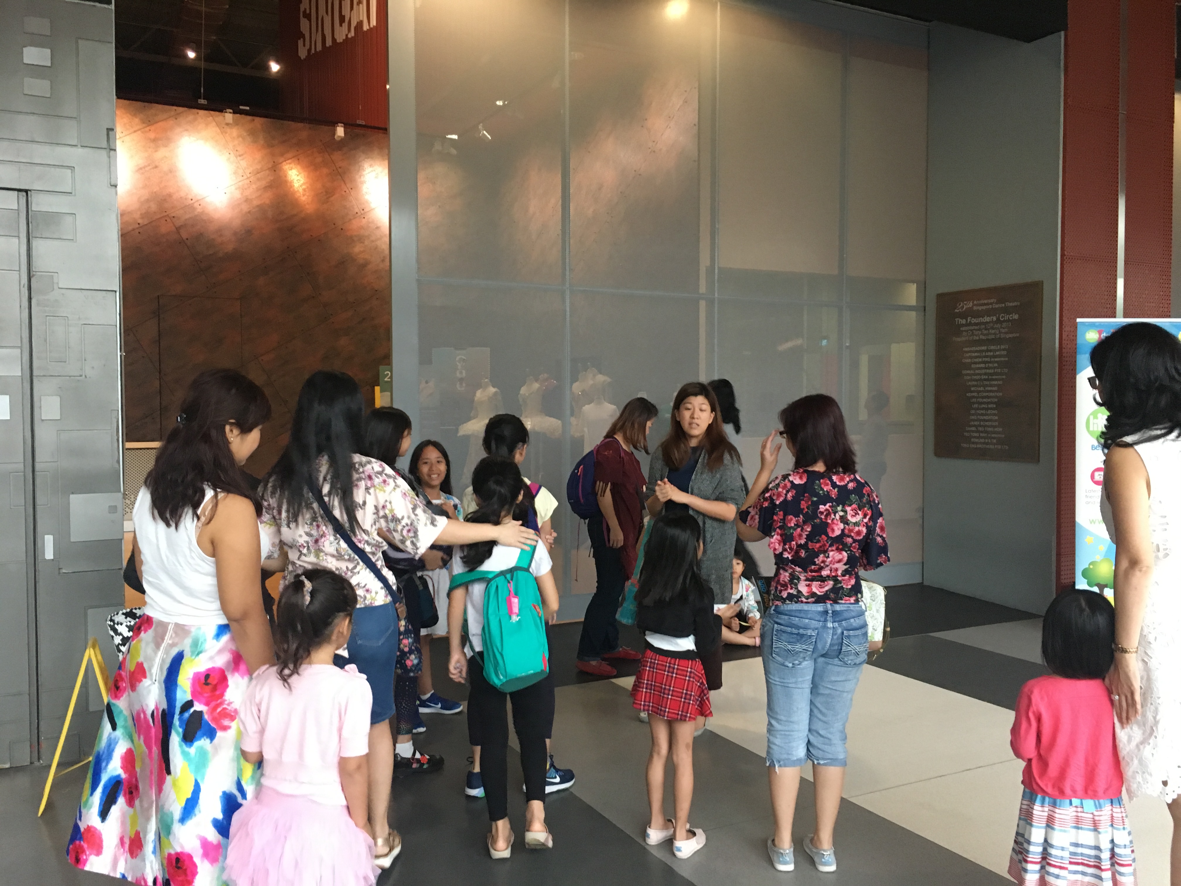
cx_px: 590
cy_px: 443
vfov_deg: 48.2
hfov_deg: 61.7
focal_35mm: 29
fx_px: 989
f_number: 2.2
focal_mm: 4.15
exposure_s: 1/33
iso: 250
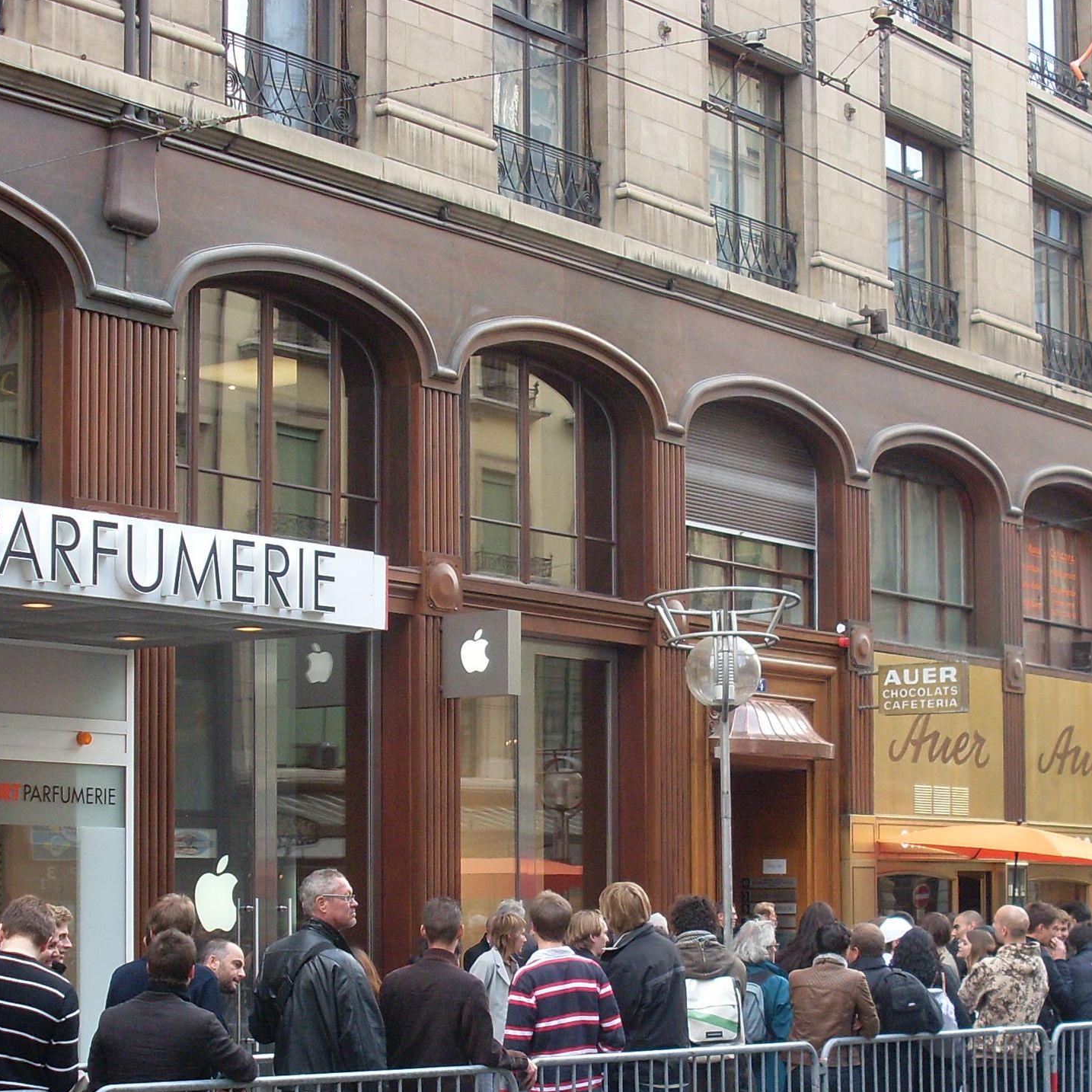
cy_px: 747
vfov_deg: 19.9
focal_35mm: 87
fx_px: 3105
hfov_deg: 19.9
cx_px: 643
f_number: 3.5
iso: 100
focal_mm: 8.1
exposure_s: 1/90
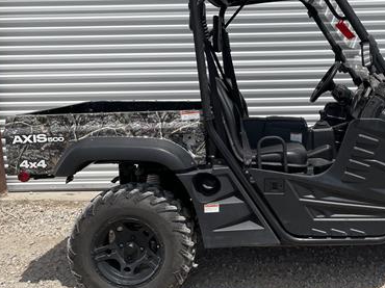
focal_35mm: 45
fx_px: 500
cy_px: 115
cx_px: 274
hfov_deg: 41.2
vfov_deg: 32.1
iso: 32
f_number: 1.6
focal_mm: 5.1
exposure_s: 1/6579
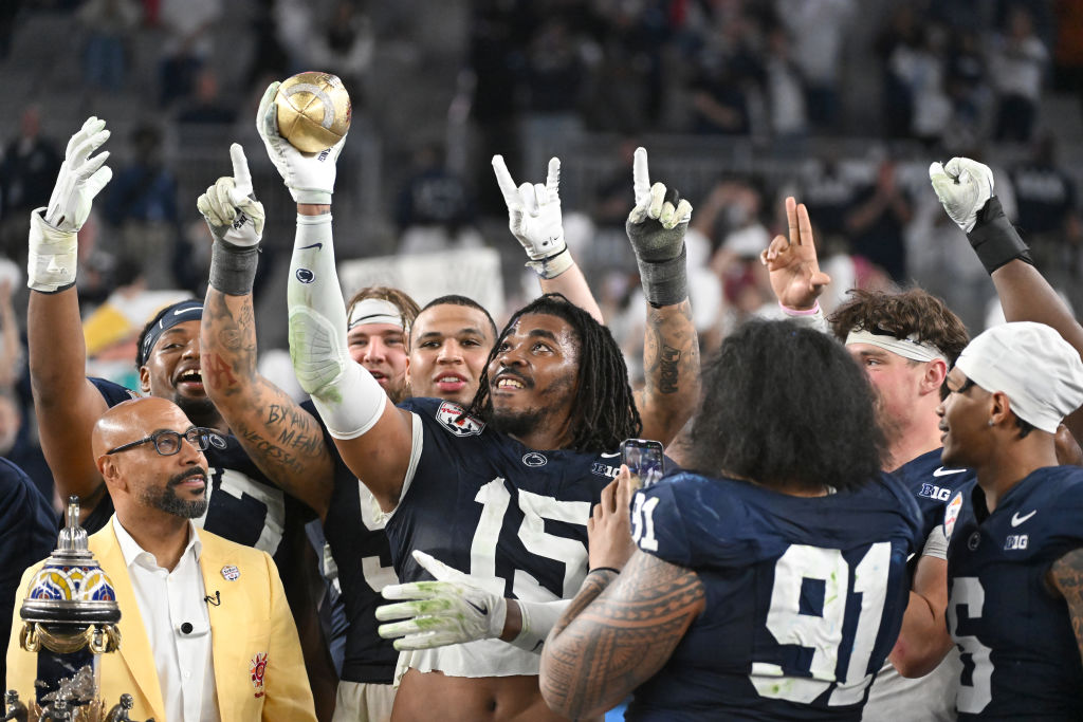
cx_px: 542
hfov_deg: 10.3
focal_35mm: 200
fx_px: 6017
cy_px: 361
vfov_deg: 6.9
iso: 8000
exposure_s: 1/2000
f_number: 4
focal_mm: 200
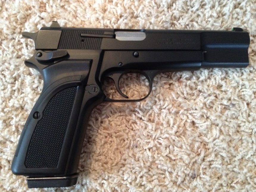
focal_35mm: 35
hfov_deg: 52.6
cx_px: 128
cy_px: 96
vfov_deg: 40.7
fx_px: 259
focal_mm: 4.28
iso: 400
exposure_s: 1/15
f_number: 2.4
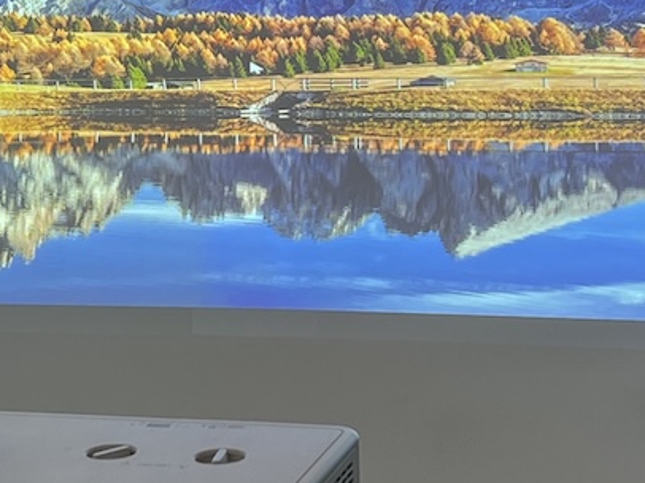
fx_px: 1527
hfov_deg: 23.2
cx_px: 65
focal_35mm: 82
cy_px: 256
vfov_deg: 18.0
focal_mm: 5.7
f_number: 1.5
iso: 32
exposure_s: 1/120
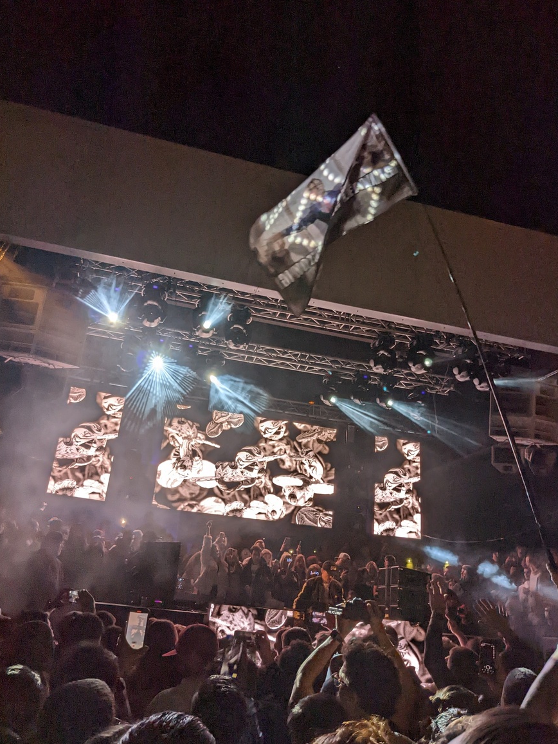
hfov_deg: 49.8
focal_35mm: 28
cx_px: 282
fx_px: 602
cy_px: 383
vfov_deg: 63.4
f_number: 1.73
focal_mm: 4.38
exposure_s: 1/120
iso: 62
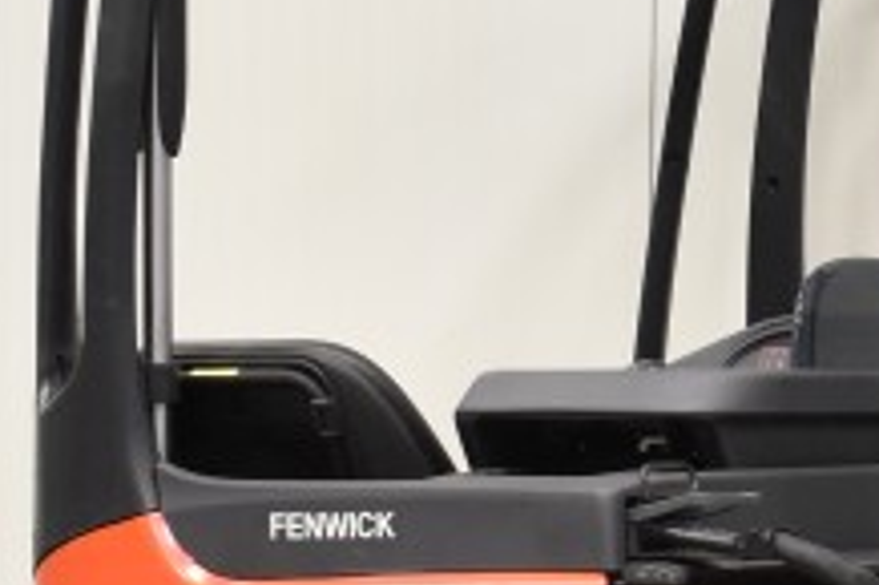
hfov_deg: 10.4
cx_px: 1359
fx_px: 4629
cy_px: 452
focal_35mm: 190
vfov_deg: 7.2
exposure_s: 1/20
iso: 1000
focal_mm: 23
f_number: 5.6
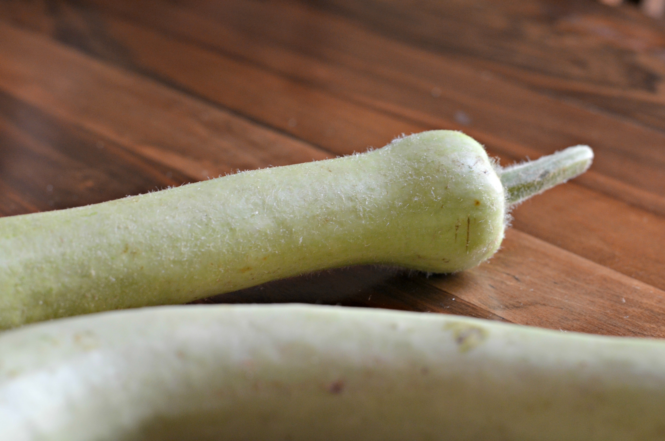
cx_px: 332
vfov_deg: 18.1
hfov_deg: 27.0
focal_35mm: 75
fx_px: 1383
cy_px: 220
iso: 800
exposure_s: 1/60
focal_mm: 50
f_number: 5
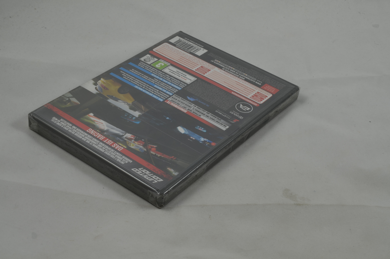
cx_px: 195
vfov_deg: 22.5
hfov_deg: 33.5
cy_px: 130
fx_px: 649
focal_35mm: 60
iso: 100
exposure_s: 1/3
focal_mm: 40
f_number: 20
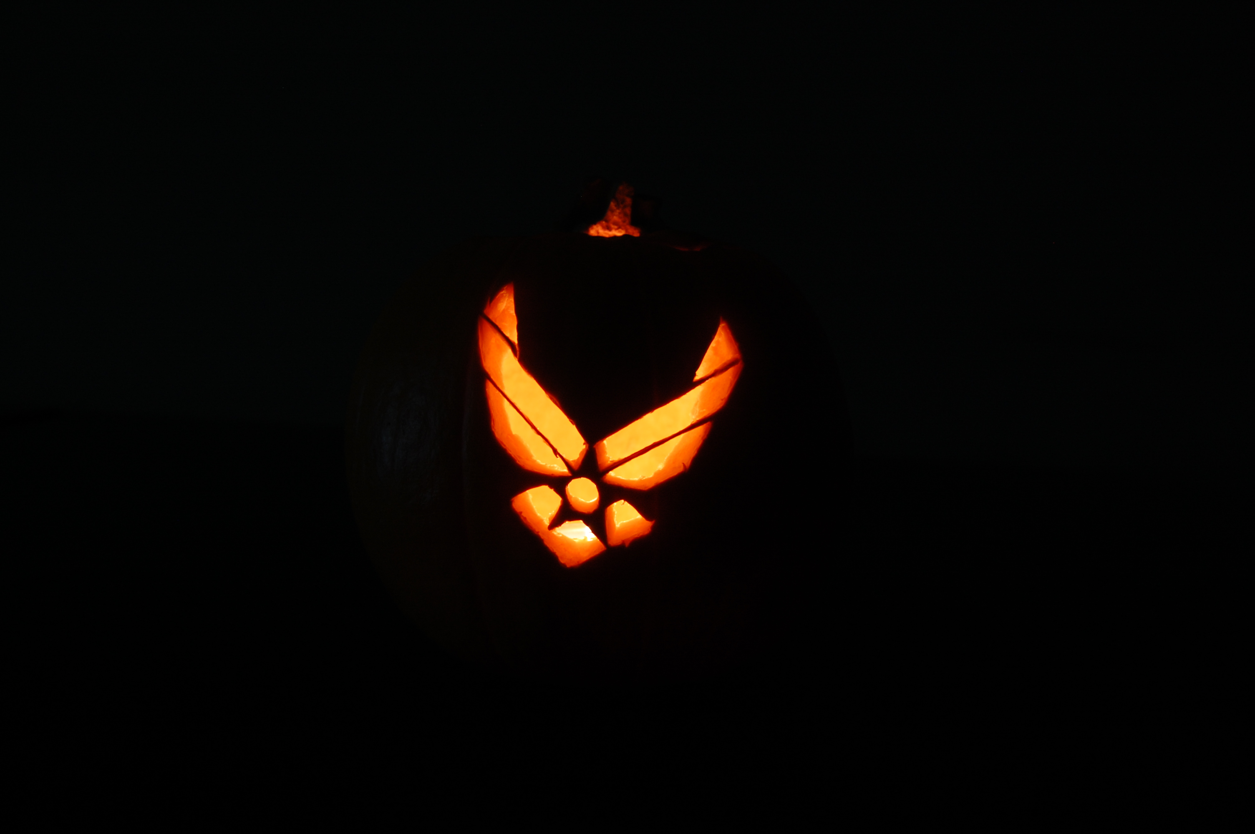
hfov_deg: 57.3
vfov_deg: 39.9
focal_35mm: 33
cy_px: 417
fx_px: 1149
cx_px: 628
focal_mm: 22
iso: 200
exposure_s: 1/2
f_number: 5.6
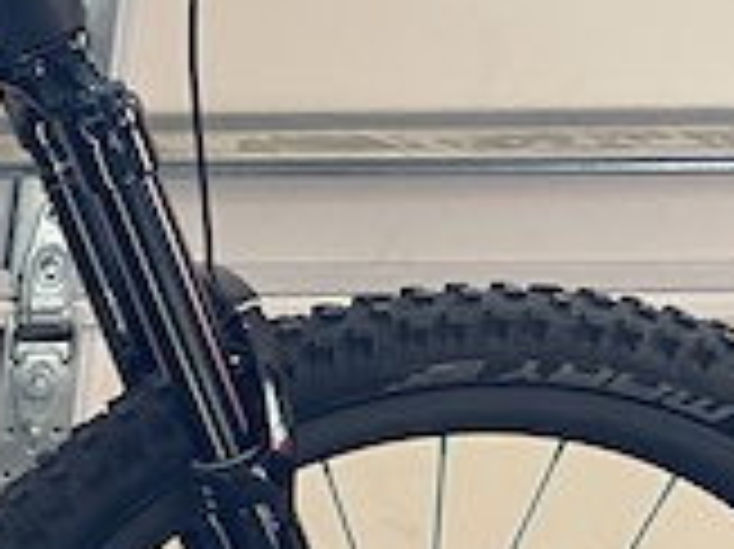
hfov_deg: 13.6
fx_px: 2712
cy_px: 585
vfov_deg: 11.4
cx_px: -639
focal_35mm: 128
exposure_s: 1/60
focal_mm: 5.1
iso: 160
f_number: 1.6
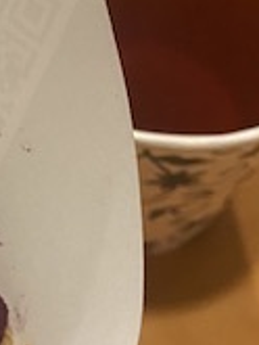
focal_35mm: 101
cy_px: 194
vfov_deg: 19.4
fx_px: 1006
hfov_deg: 13.9
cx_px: -109
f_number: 1.8
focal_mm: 4.25
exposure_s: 1/60
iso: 320
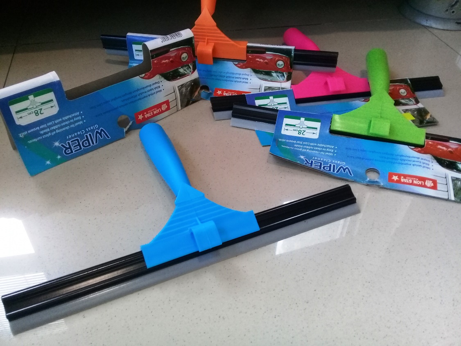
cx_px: 230
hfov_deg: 58.3
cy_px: 173
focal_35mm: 31
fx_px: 413
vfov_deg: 45.5
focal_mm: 3.3
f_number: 2.2
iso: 200
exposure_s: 1/17
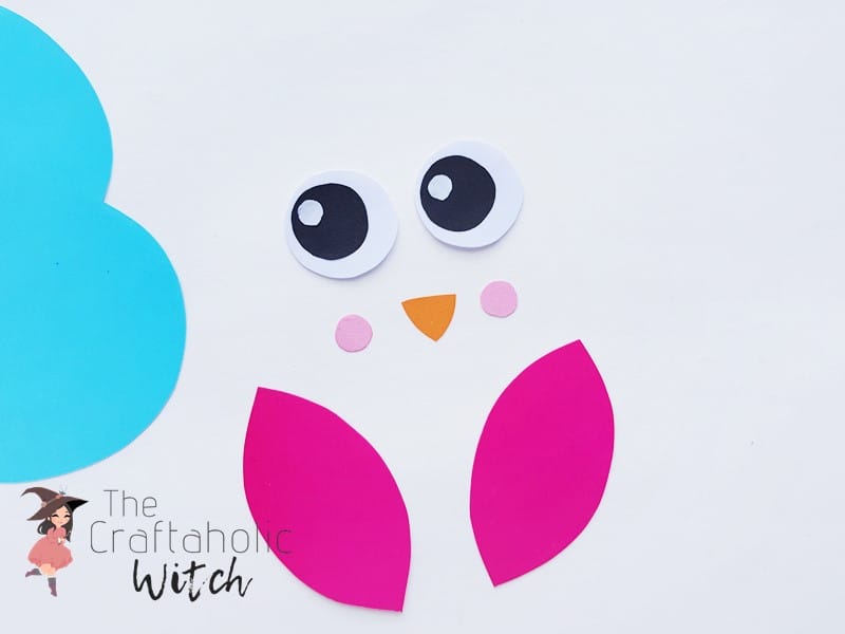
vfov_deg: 53.1
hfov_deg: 67.3
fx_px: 635
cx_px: 422
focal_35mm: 26
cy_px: 317
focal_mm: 4.3
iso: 40
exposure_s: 1/370
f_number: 1.7
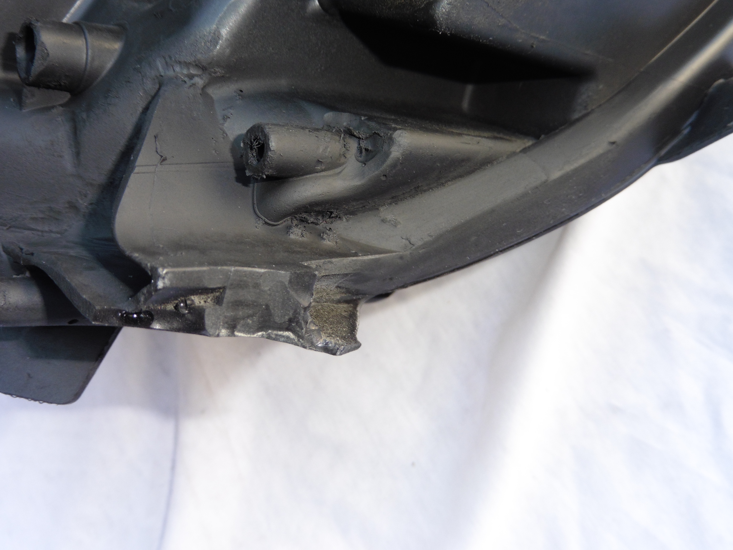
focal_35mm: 34
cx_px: 366
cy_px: 275
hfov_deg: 54.0
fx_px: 720
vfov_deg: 41.8
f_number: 4.5
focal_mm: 6.1
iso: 160
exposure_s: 1/80
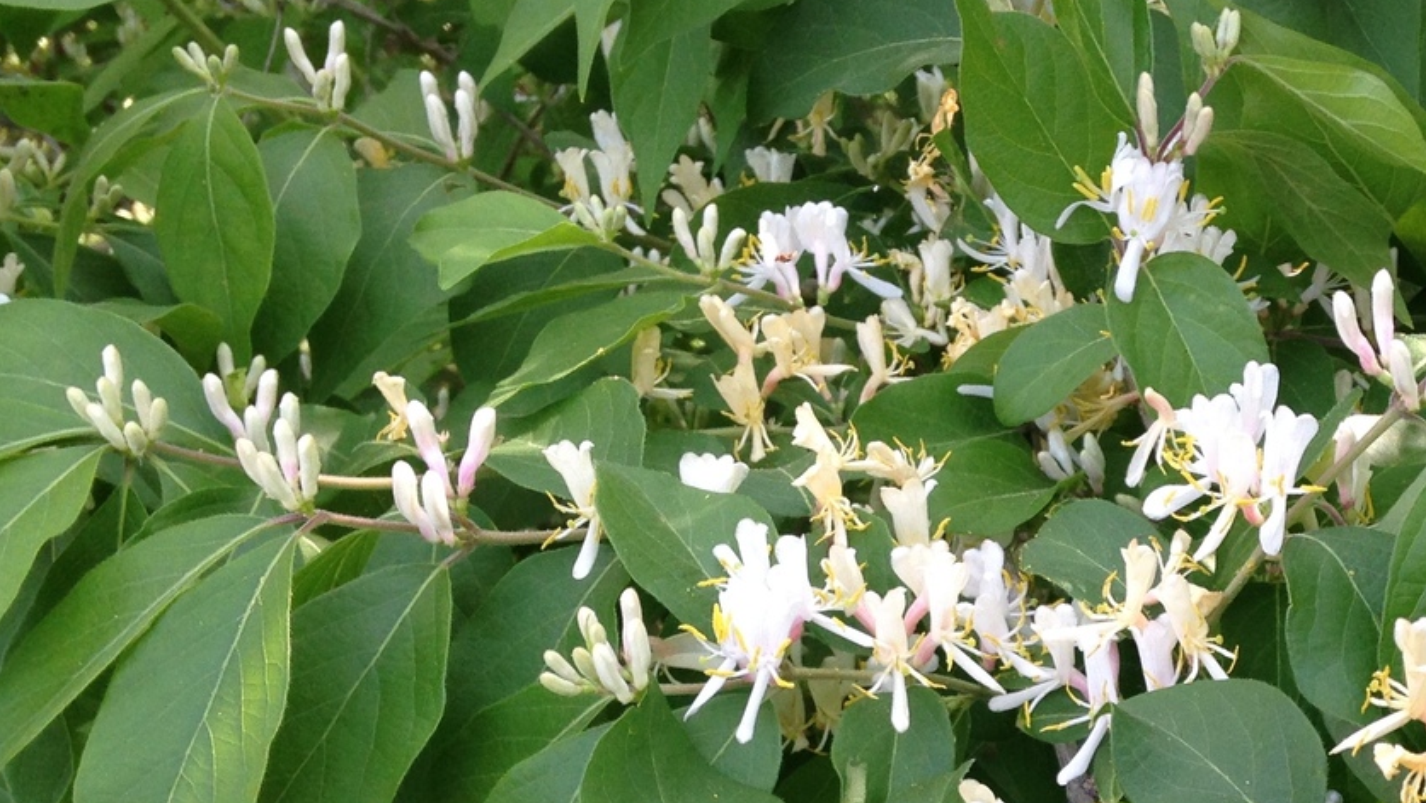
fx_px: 2496
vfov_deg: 17.8
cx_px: 1101
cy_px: 794
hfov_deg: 31.2
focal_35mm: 66
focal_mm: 4.12
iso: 80
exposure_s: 1/120
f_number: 2.4
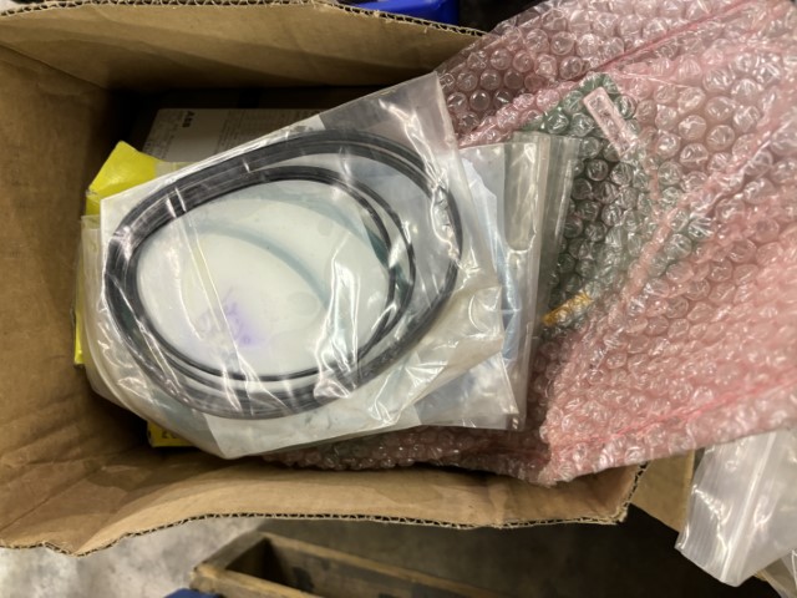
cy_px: 299
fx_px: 599
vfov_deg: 53.1
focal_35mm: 26
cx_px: 398
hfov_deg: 67.3
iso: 250
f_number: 1.6
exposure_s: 1/60
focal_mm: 5.96
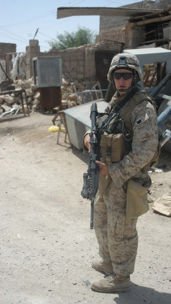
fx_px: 411
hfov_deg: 23.5
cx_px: 101
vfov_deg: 40.6
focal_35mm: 51
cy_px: 153
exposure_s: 1/2000
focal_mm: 32
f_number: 3.8
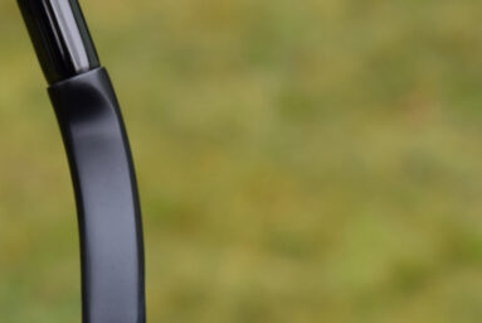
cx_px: 313
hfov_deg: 13.3
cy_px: 274
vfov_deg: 8.9
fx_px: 2063
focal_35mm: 154
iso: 400
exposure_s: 1/200
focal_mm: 48
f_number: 7.1
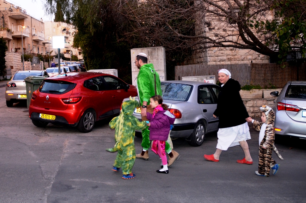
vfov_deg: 47.8
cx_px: 153
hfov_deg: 67.4
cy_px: 102
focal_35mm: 27
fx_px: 229
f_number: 3.5
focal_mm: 18
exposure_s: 1/60
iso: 1000
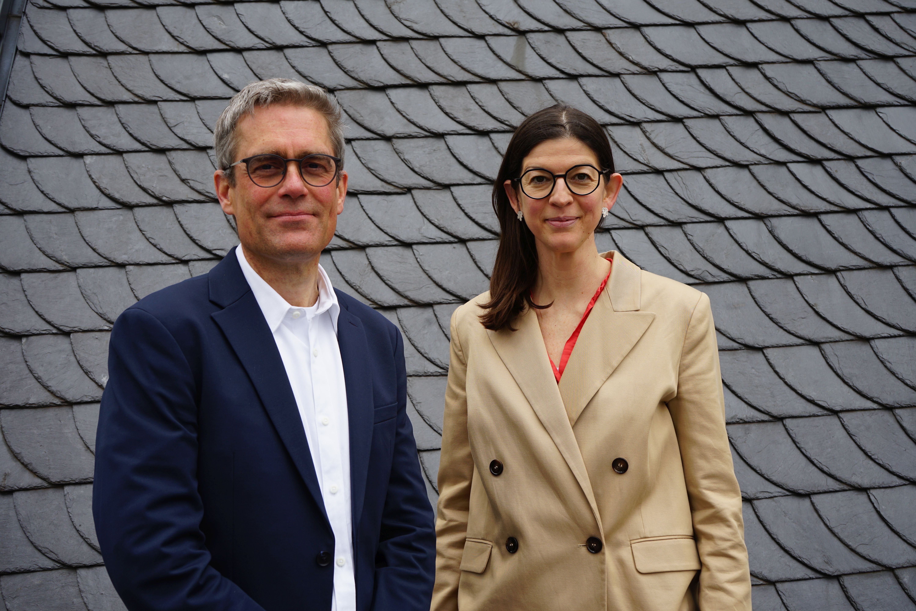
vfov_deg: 31.9
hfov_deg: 46.4
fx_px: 1069
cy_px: 306
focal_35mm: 42
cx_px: 458
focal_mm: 42
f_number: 9
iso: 100
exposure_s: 1/100
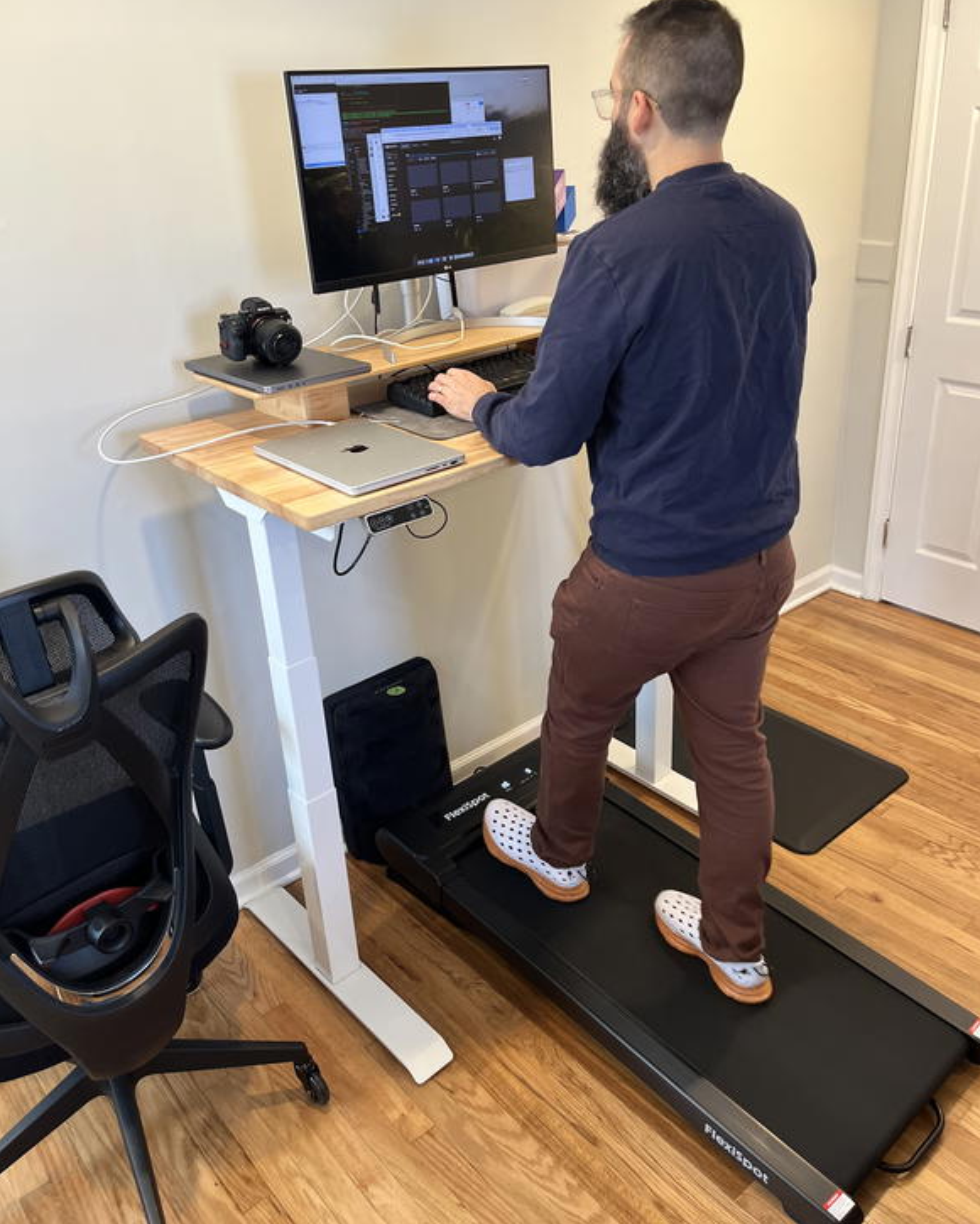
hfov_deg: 51.5
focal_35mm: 28
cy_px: 589
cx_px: 504
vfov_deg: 62.2
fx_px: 1015
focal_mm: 5.1
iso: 200
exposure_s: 1/60
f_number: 1.6
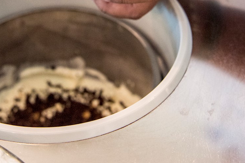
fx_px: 544
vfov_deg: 16.4
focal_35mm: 80
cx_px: 76
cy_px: -26
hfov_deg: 25.2
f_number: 3.5
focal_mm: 31
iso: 1600
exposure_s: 1/125
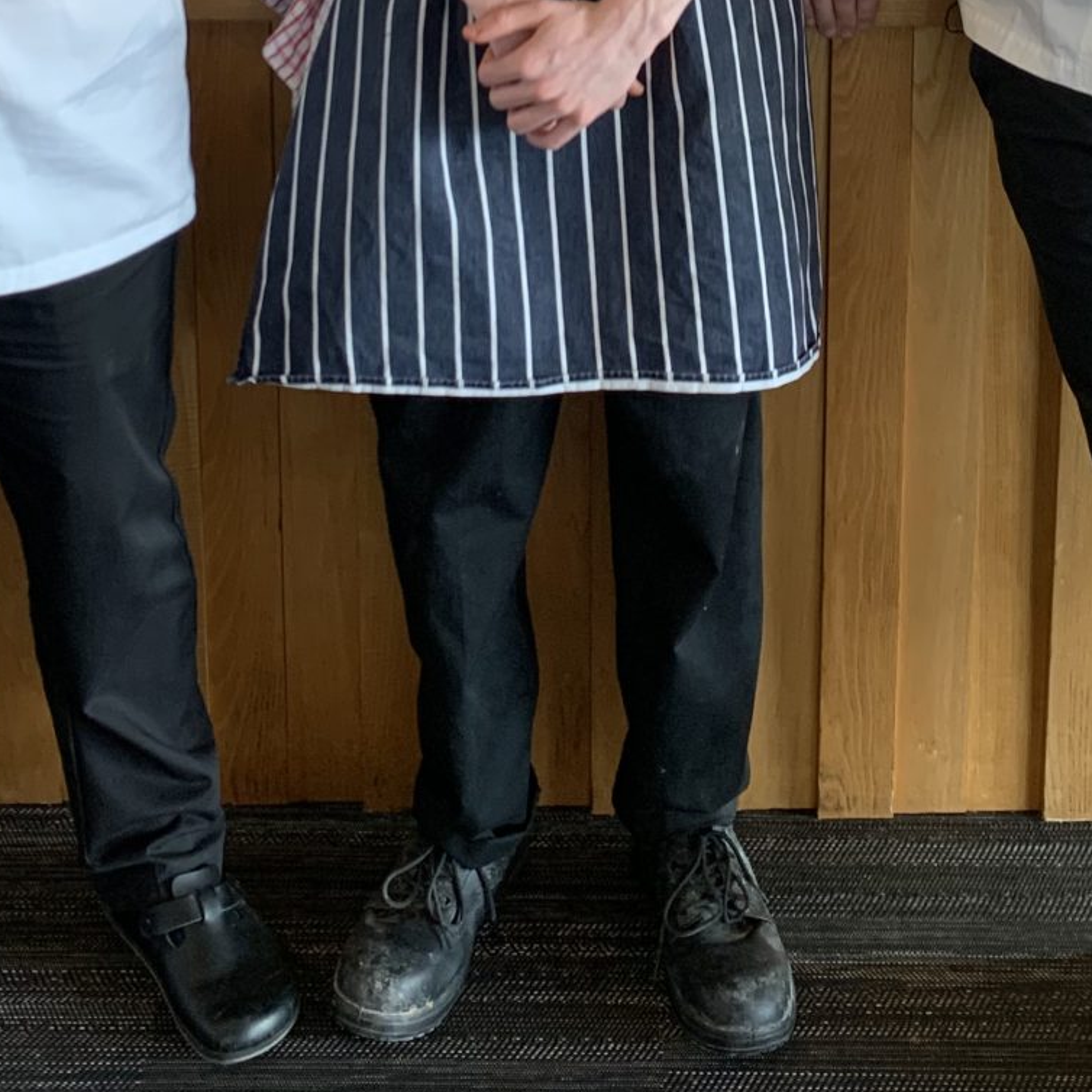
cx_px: 562
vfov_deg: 23.5
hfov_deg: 26.5
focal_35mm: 65
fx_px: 2320
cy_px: -312
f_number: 1.8
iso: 80
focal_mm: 4.25
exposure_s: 1/100
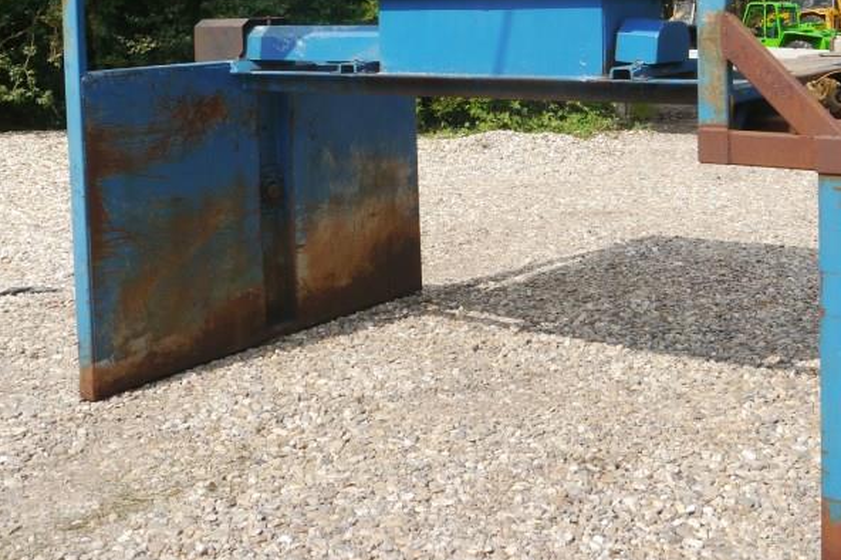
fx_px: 1261
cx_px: 534
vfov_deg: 24.3
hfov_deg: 36.6
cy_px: 50
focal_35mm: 54
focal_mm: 15
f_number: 7.1
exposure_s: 1/400
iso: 160
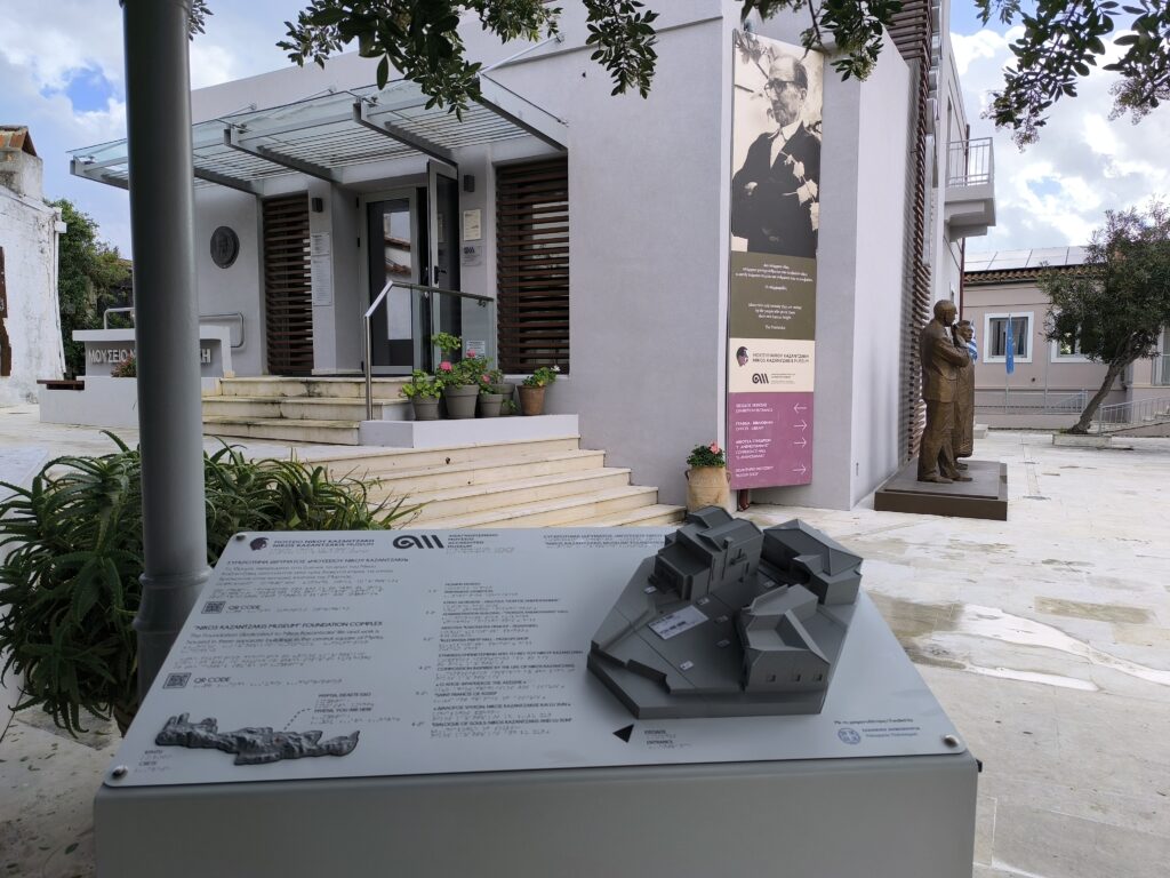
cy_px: 439
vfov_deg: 58.9
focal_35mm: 23
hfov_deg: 73.9
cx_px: 585
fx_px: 777
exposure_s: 1/854
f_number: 1.65
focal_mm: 6.14
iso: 50
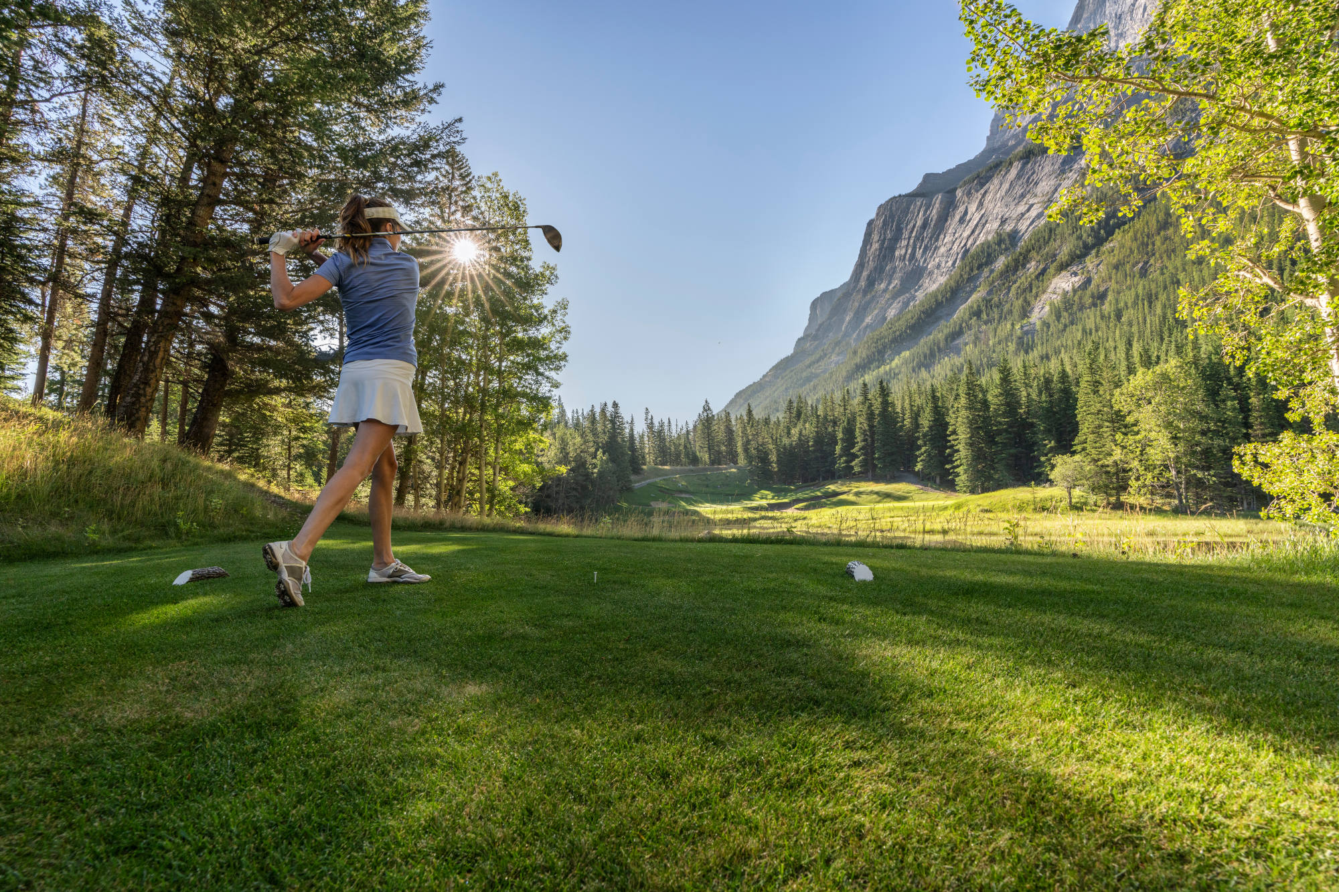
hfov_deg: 96.7
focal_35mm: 16
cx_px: 670
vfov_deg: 73.7
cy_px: 446
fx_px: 595
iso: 250
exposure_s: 1/125
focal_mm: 16
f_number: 8
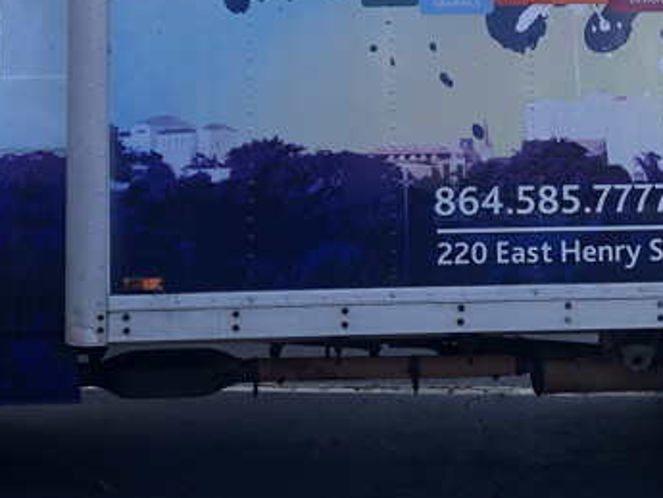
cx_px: 411
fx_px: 1590
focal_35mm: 83
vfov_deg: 17.2
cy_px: -42
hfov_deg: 23.5
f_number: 1.8
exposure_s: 1/505
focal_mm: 3.99
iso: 20
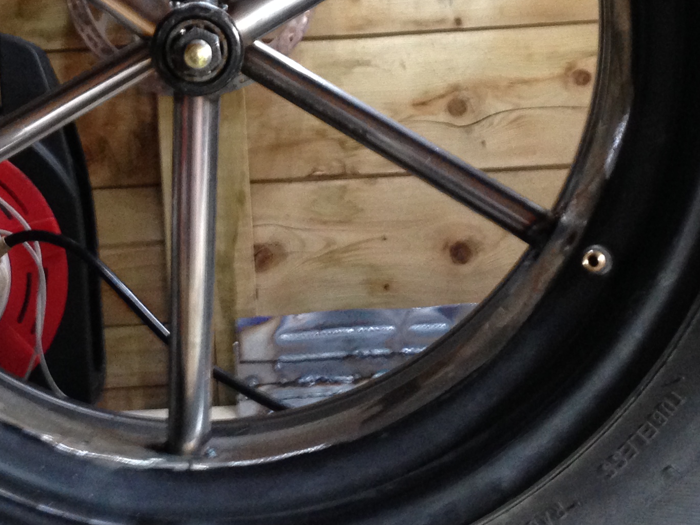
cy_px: 66
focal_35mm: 79
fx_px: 1598
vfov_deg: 18.4
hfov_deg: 24.4
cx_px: 155
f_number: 2.4
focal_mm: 4.12
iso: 250
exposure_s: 1/20
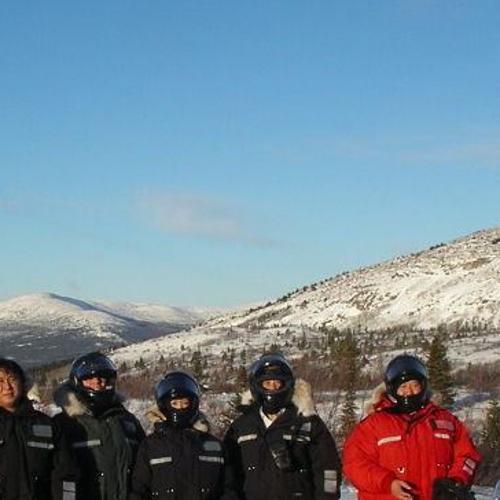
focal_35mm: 92
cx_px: 203
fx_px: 1503
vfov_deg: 18.7
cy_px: 383
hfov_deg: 18.9
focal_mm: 5.7
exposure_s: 1/250
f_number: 6.9
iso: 50
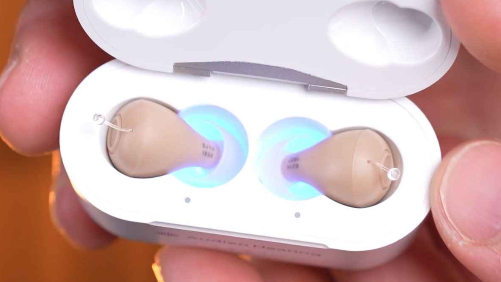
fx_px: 1687
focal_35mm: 127
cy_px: 121
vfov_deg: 9.6
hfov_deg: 16.9
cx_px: 257
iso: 1000
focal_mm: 90
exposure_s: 1/3.33
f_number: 14
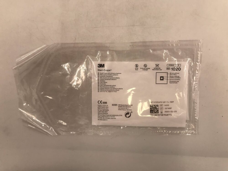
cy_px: 86
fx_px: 184
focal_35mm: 28
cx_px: 114
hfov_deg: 63.4
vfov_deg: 49.7
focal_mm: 3.99
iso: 25
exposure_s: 1/120
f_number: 1.8
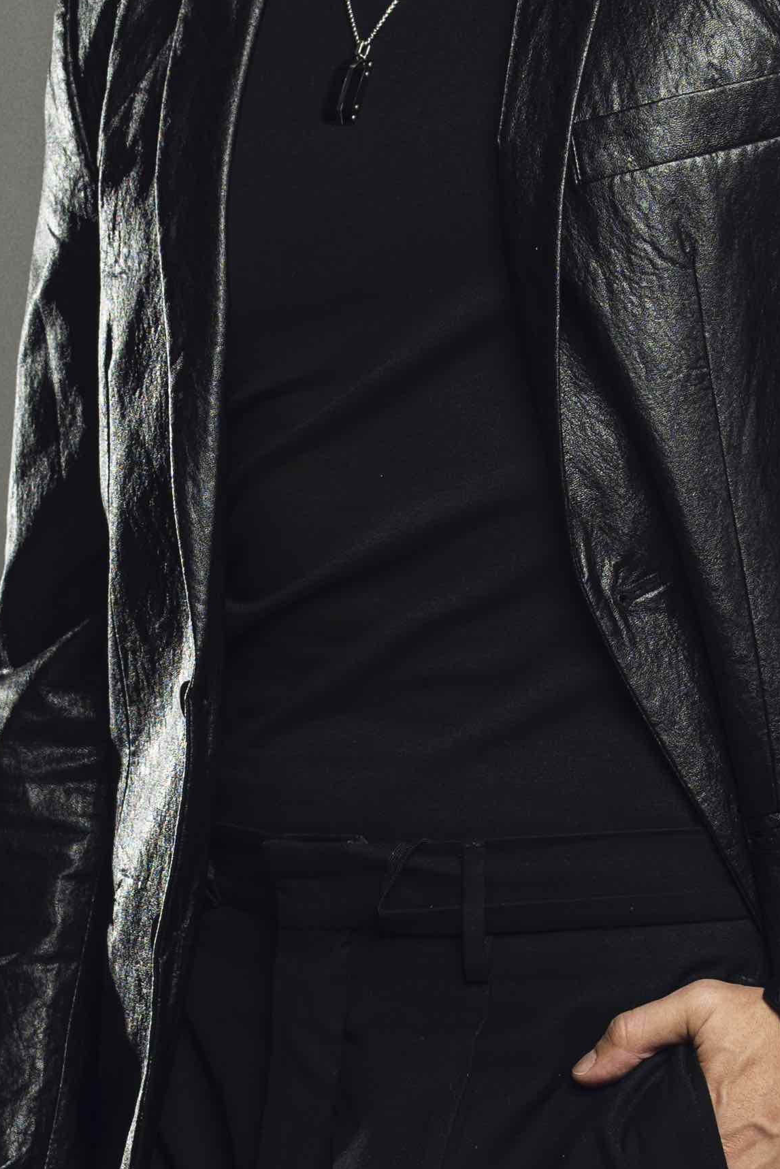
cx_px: 352
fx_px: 10131
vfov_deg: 6.6
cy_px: 1184
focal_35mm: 312
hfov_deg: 4.4
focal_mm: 75
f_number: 4
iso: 31
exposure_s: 1/160
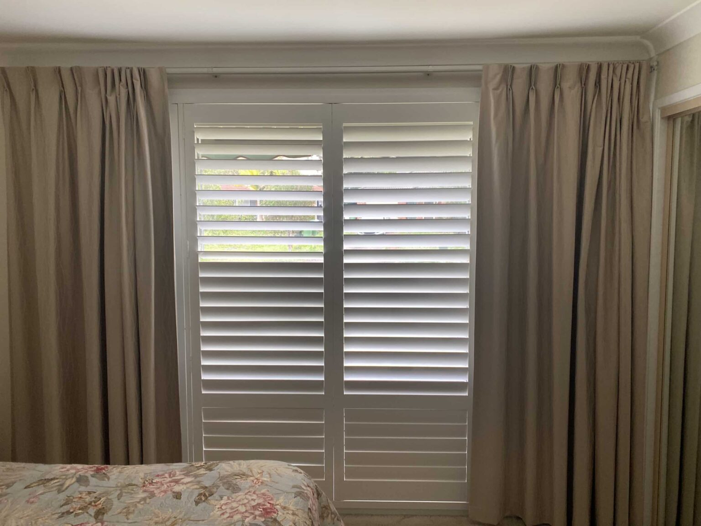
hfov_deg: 67.3
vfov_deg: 53.1
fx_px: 527
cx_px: 350
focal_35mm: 26
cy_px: 263
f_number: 1.8
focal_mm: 4.25
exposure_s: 1/117
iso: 125
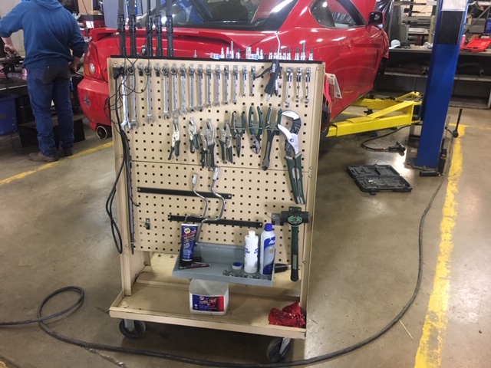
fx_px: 411
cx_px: 246
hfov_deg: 61.7
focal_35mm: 29
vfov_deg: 48.2
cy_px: 184
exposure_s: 1/30
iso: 125
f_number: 2.2
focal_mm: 4.15
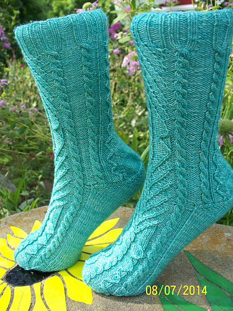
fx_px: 323
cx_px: 116
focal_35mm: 36
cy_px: 156
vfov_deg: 51.4
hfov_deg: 39.7
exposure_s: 1/250
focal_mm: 7.54
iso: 64
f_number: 2.8
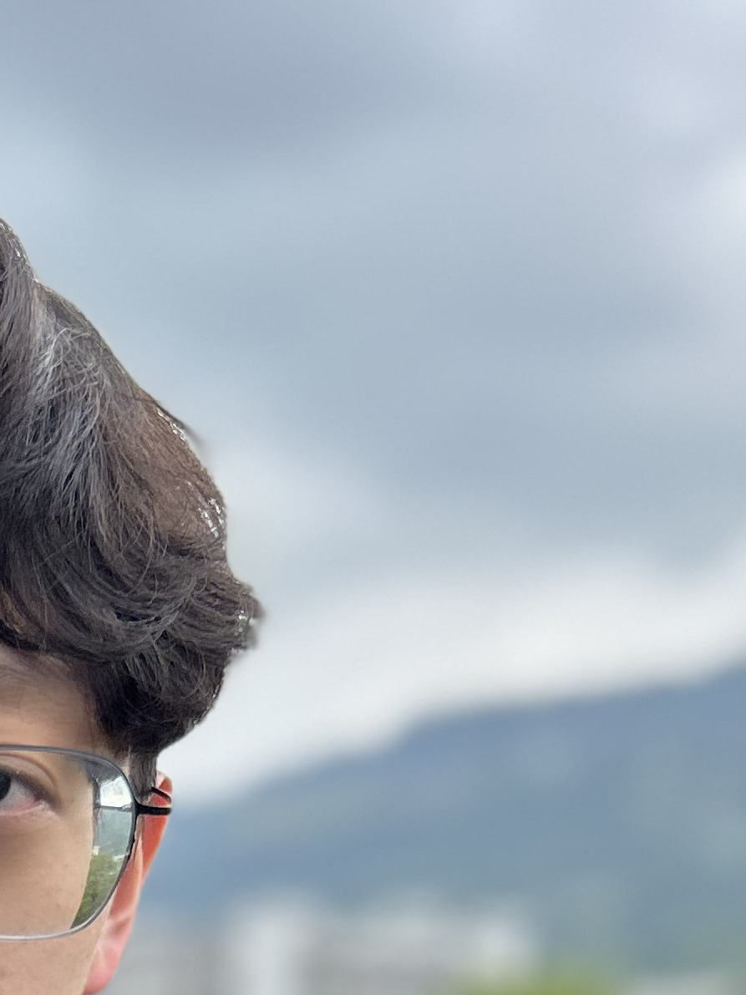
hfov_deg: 16.1
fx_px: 2529
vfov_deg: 19.5
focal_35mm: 88
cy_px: 1470
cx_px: -160
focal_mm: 5.7
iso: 50
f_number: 1.5
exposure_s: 1/718
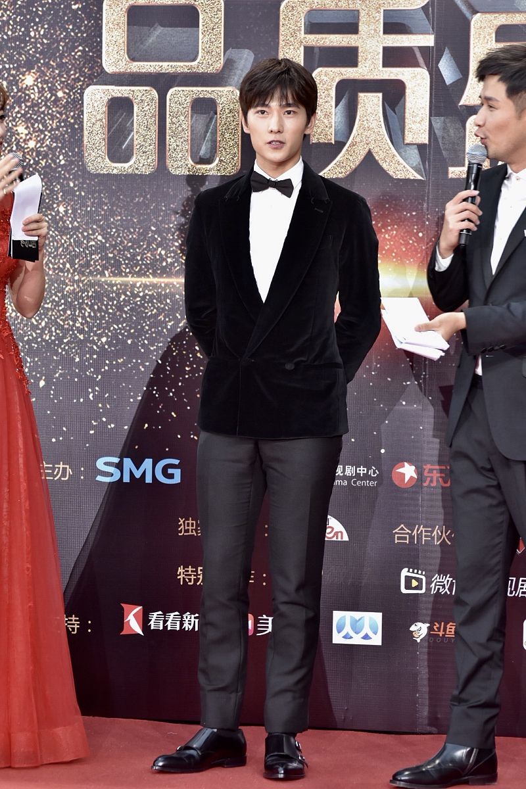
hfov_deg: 8.2
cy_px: 394
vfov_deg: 12.2
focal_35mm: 168
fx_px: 3682
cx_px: 263
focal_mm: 112
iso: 640
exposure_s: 1/100
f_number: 5
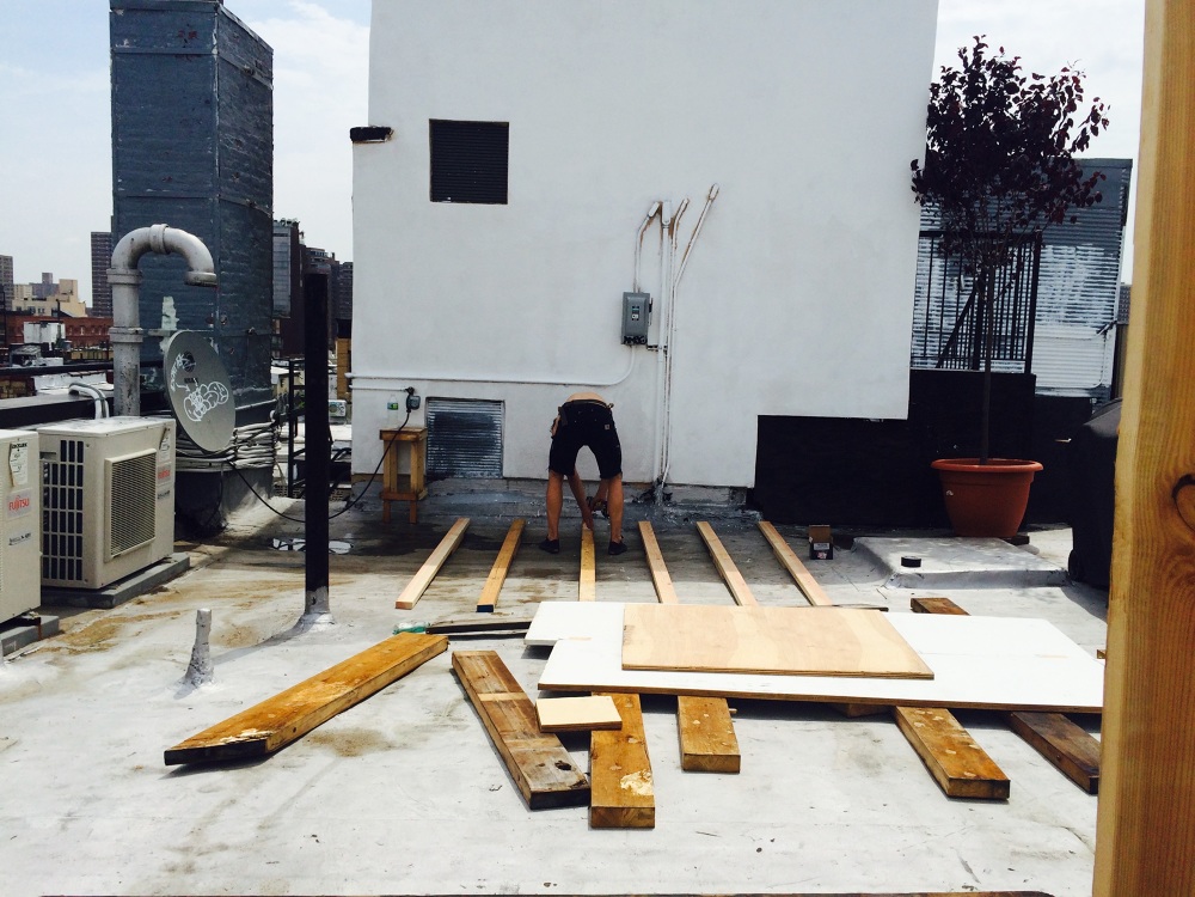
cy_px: 448
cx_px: 598
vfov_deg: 48.2
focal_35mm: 29
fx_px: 1001
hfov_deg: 61.7
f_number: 2.2
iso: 32
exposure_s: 1/3731
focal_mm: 4.15
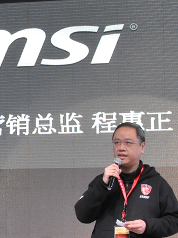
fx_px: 754
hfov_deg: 13.2
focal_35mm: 110
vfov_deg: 17.8
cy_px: 155
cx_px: -19
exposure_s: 1/200
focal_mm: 24
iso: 3200
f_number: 7.1
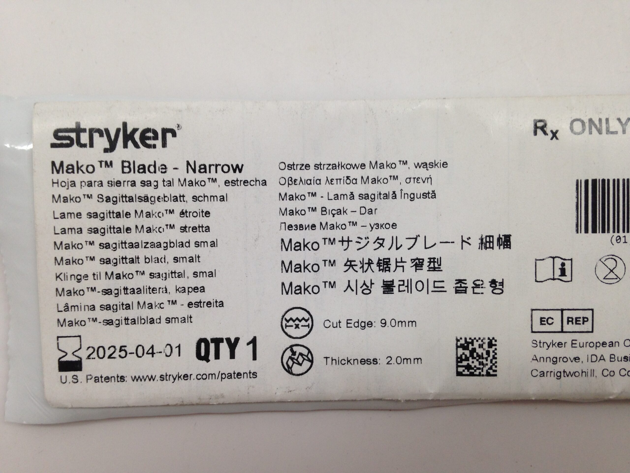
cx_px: 315
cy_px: 236
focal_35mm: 33
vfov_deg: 42.9
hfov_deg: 55.4
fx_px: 601
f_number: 2.4
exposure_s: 1/60
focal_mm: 4.12
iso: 64
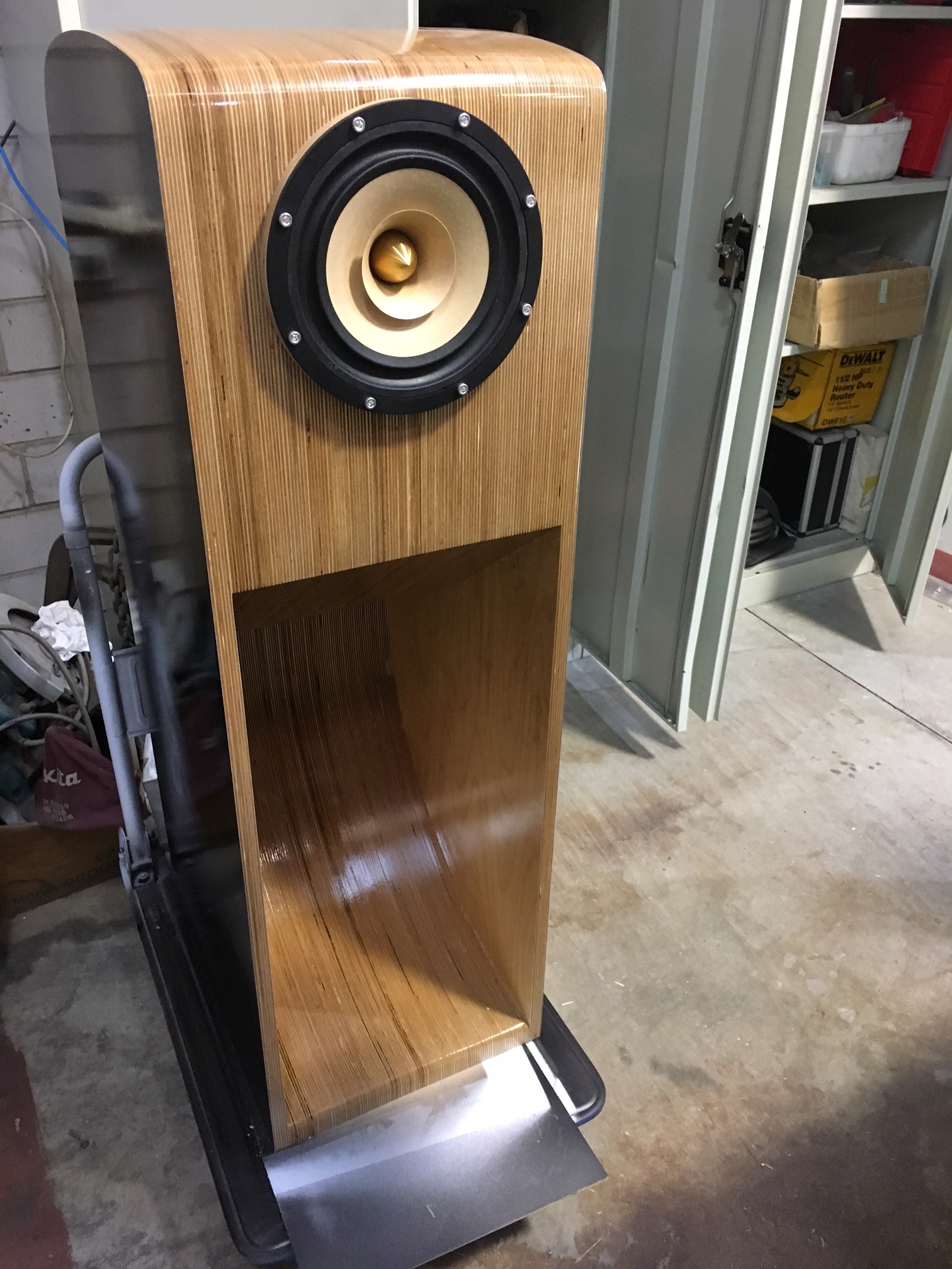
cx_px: 476
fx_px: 1063
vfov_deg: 61.7
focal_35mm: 29
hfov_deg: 48.2
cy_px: 634
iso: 200
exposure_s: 1/17
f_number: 2.2
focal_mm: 4.15
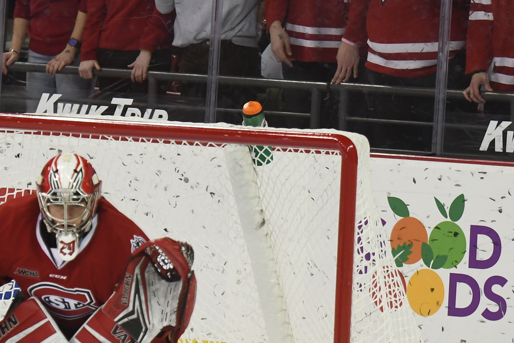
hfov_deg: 4.5
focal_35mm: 453
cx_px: 75
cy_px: 260
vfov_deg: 3.0
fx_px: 6468
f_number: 2.8
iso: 1250
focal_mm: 135
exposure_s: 1/800
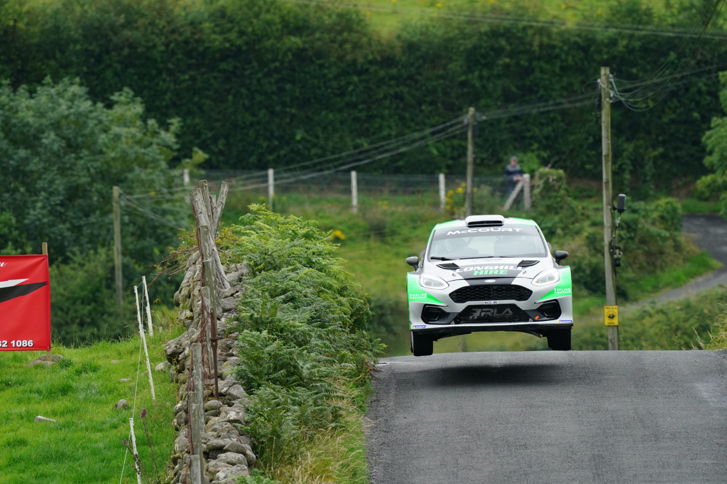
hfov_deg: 3.4
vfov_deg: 2.3
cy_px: 242
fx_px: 12116
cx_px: 364
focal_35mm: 600
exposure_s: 1/1000
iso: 2000
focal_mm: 600
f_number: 9
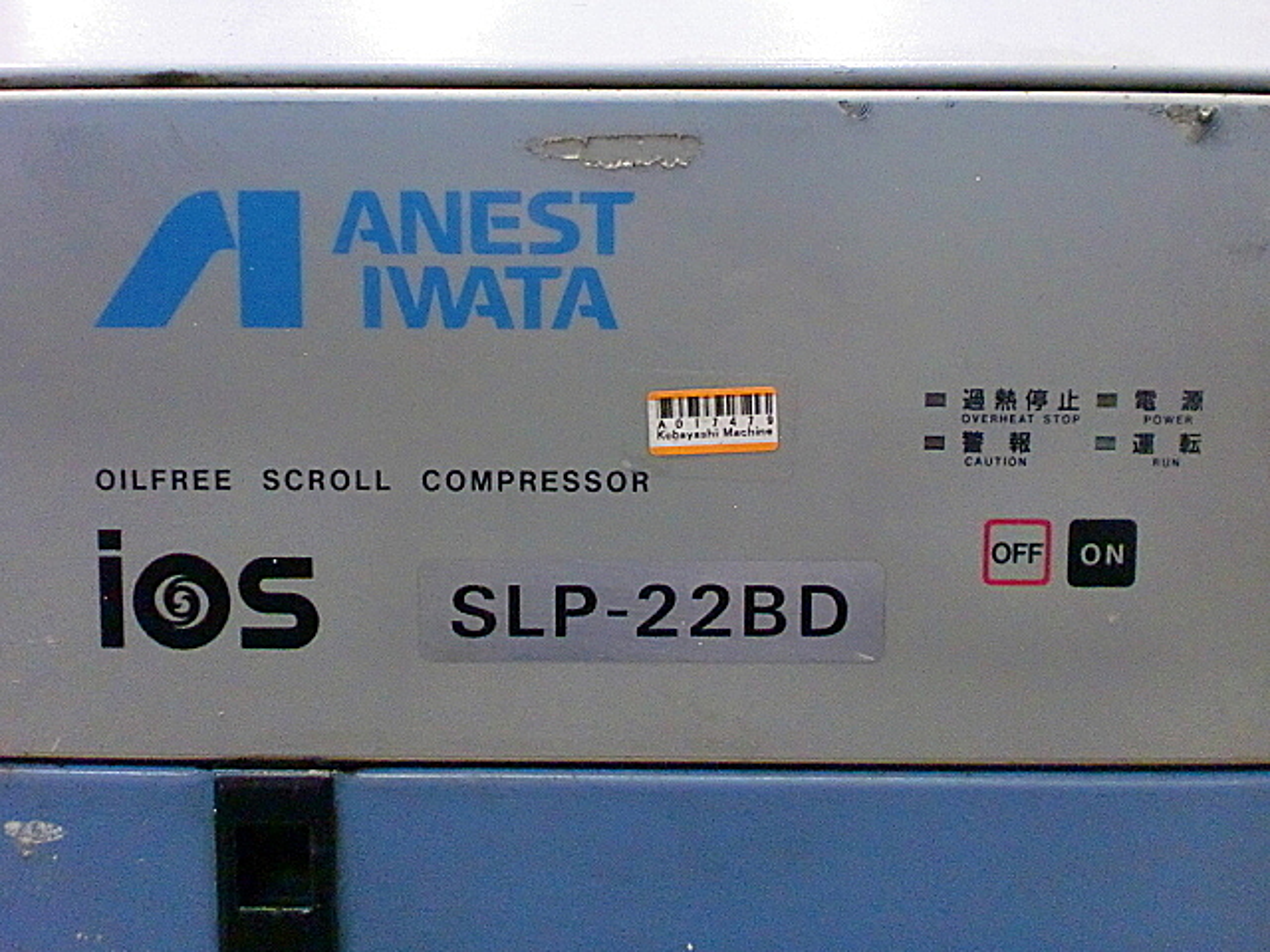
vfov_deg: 40.7
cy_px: 476
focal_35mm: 35
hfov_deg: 52.6
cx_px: 635
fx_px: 1284
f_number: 3.1
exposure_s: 1/60
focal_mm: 6.3
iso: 1000
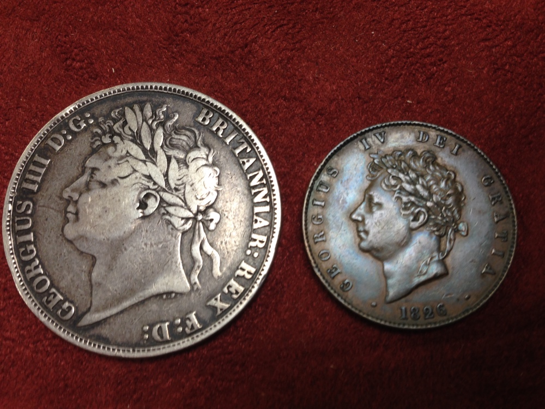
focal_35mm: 33
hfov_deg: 55.4
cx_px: 272
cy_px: 204
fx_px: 520
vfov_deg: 42.9
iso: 50
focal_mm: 4.12
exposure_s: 1/24
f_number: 2.4
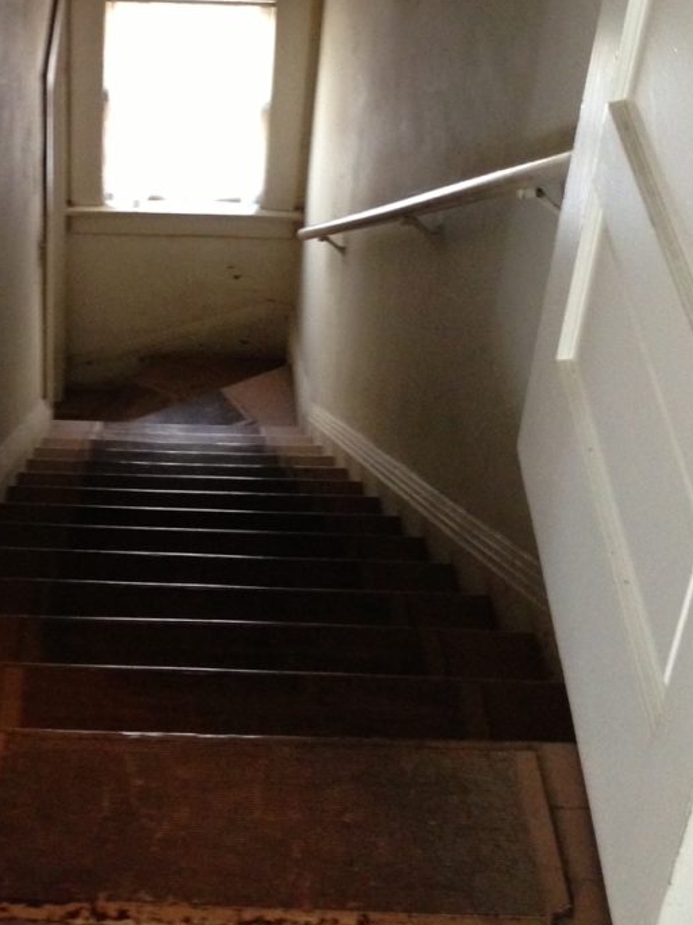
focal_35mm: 63
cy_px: 86
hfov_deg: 22.9
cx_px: 130
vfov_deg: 29.4
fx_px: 1683
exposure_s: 1/20
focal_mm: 4.13
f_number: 2.4
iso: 320
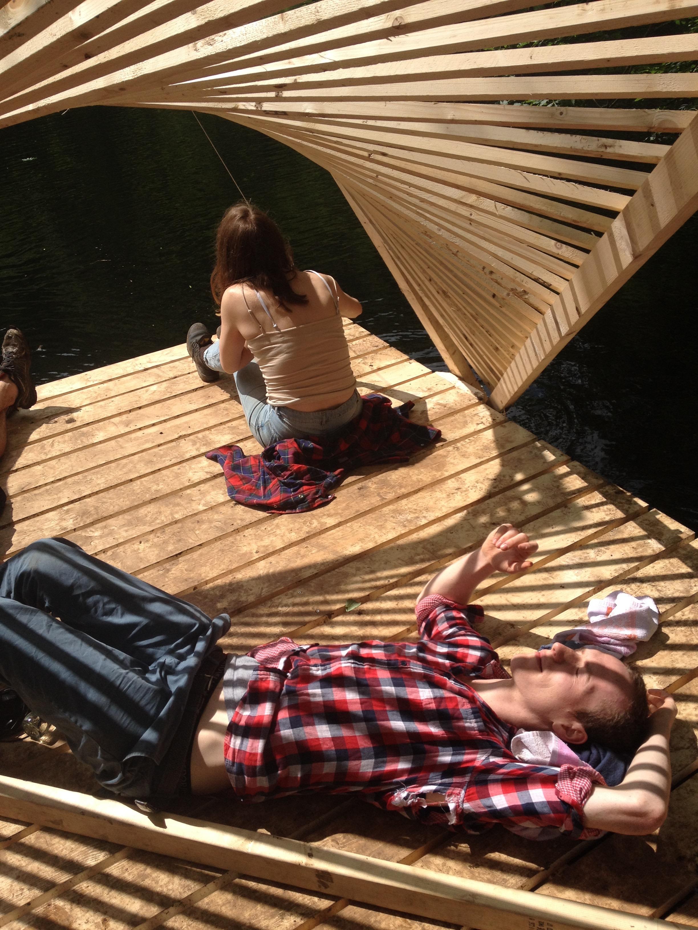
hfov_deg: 40.7
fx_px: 941
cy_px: 465
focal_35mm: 35
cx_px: 349
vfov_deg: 52.6
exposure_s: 1/2123
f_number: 2.4
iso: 50
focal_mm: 4.28
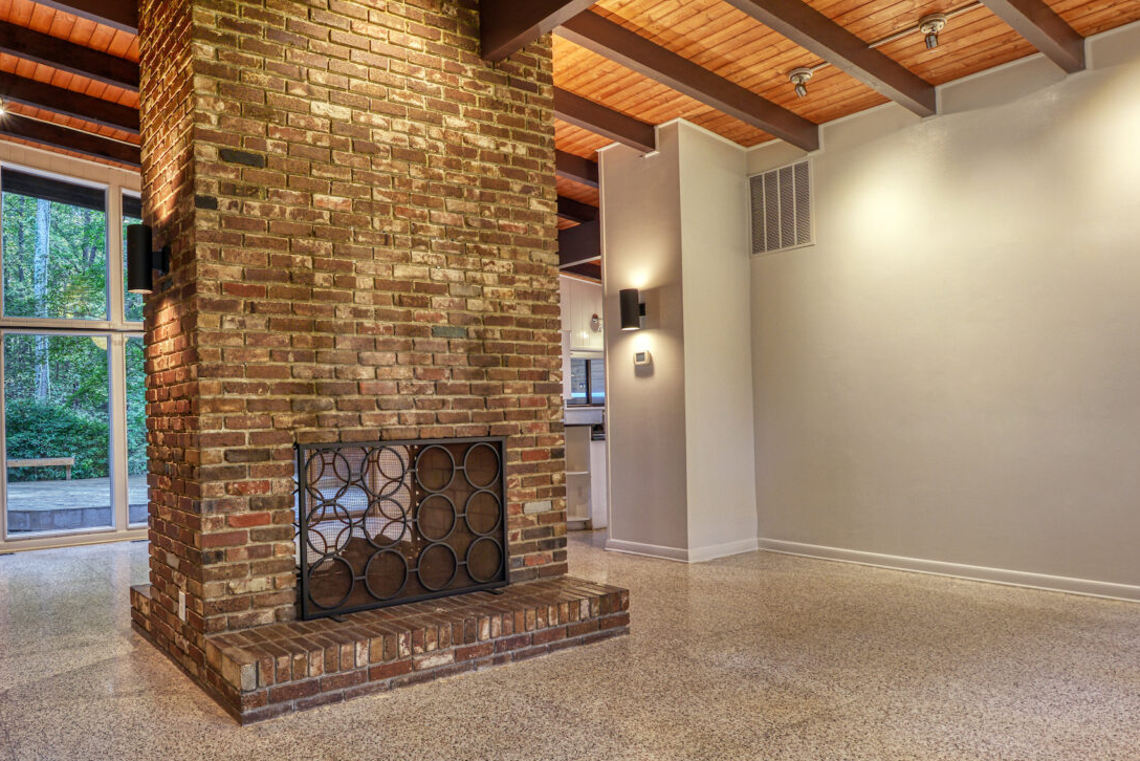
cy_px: 404
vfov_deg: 53.1
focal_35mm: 24
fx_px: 760
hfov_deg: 72.1
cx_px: 408
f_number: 7.1
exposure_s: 1/8
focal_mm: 17
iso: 800
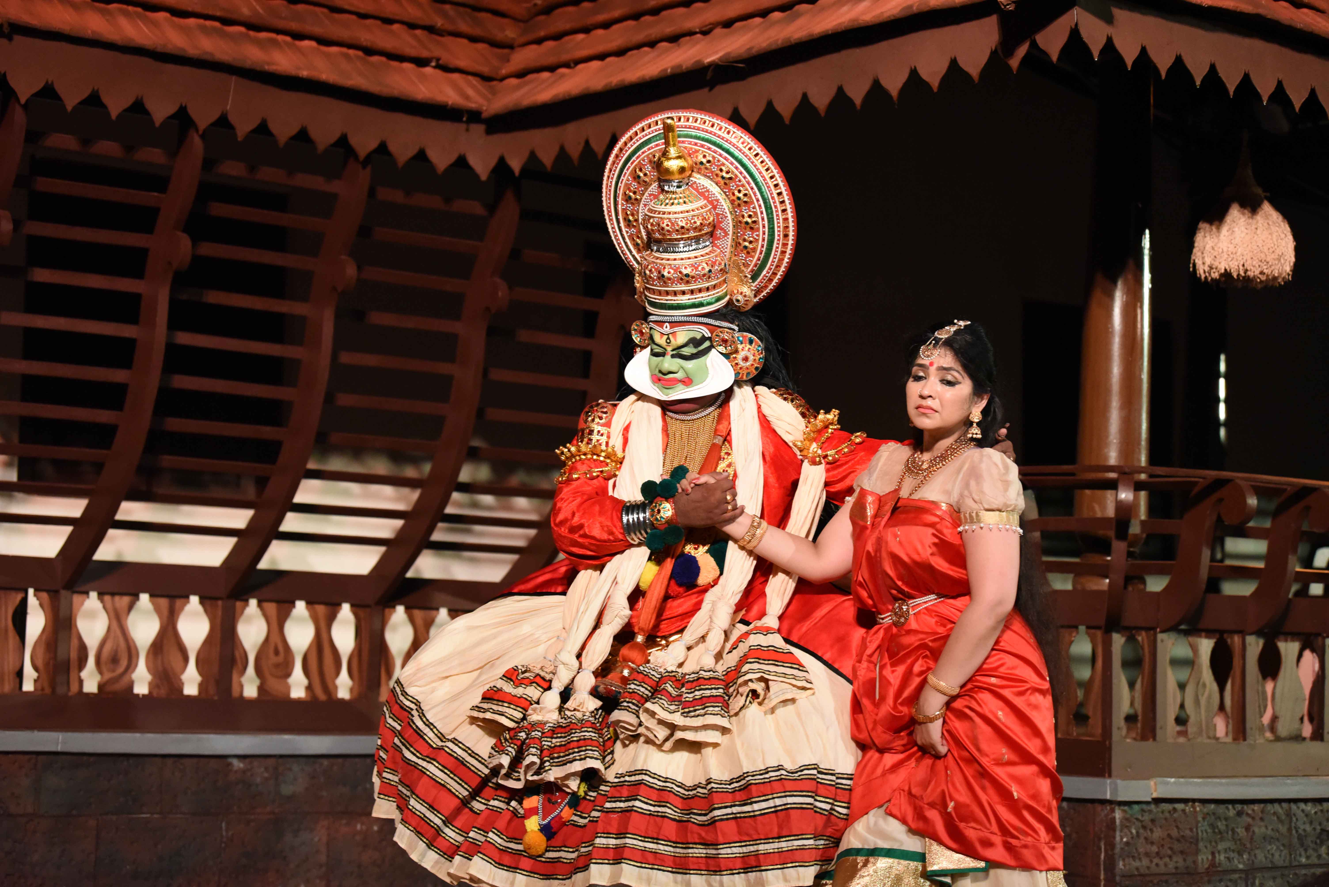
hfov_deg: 28.8
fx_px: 2585
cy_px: 444
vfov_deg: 19.5
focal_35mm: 70
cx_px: 664
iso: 5000
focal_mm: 70
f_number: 3.5
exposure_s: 1/320
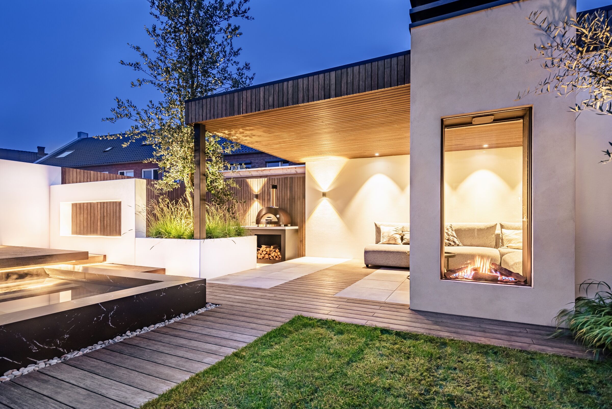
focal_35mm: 18
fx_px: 306
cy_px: 204
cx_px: 306
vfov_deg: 67.5
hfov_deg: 90.0
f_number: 9
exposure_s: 1/3
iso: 250
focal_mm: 18
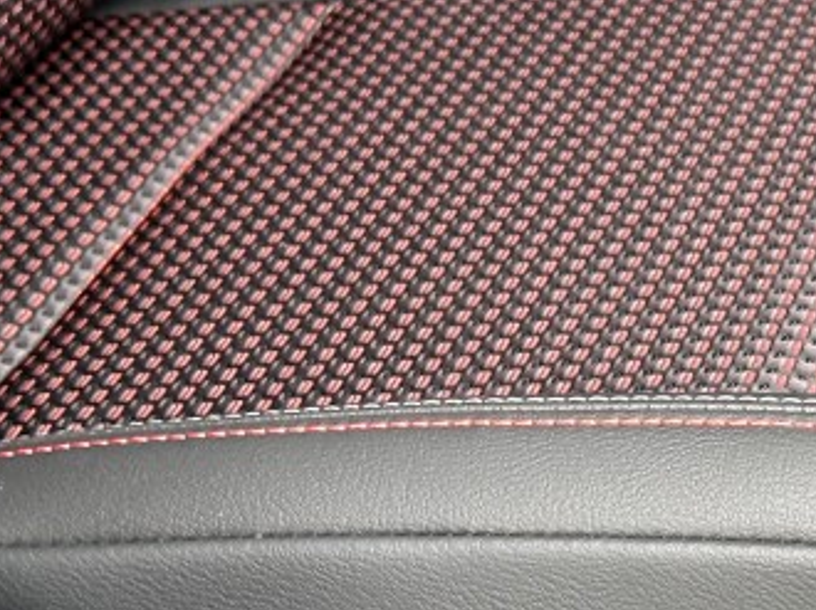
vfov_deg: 9.9
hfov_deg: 12.8
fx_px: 3510
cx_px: 1053
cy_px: 393
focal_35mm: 149
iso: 80
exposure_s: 1/71
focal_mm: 6.86
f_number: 1.78
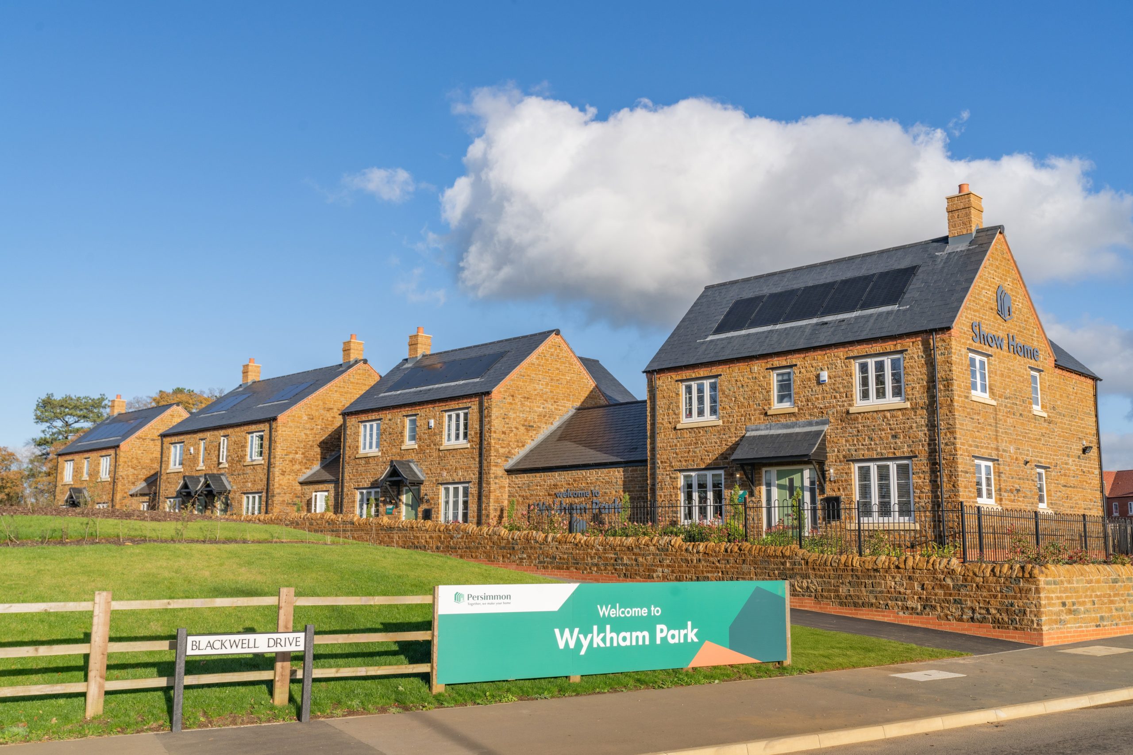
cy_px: 378
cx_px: 566
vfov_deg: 40.0
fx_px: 1039
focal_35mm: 33
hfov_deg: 57.2
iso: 250
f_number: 9
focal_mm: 33
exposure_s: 1/500
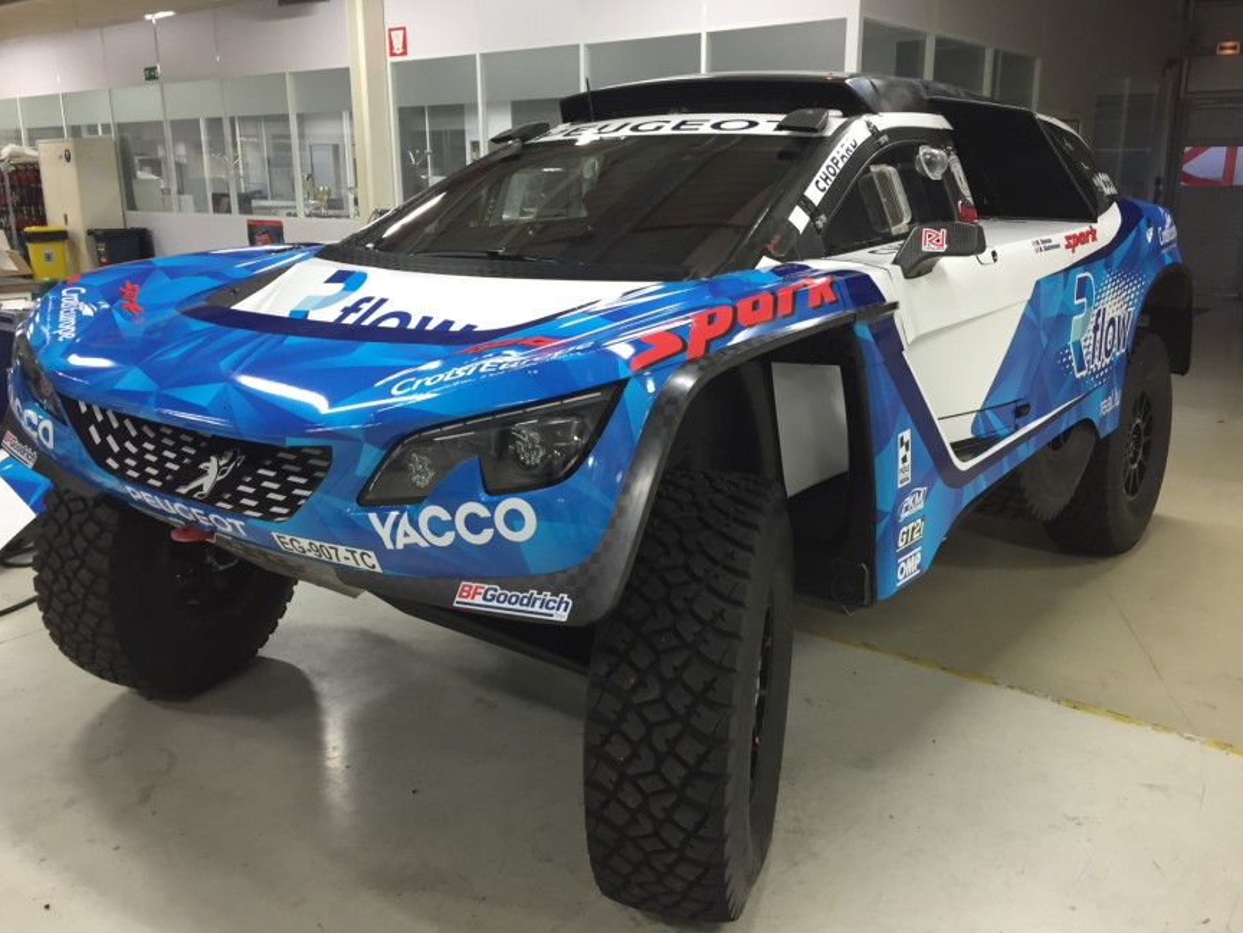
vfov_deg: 46.8
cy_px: 456
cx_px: 623
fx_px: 1078
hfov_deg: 59.9
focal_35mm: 30
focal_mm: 4.15
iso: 100
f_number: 2.2
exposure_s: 1/33
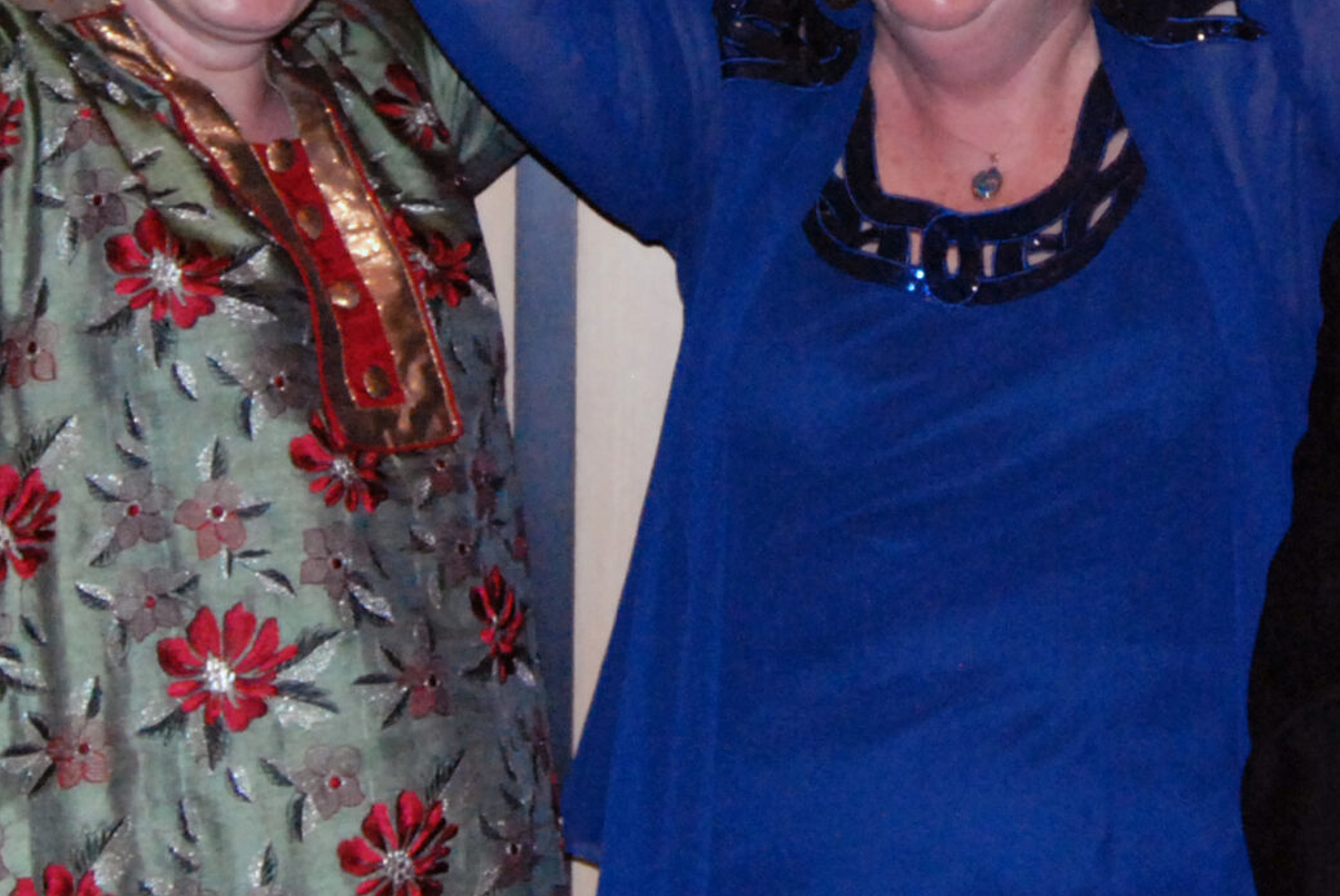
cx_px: 971
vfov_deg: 15.3
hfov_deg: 22.7
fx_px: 3316
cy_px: 209
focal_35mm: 89
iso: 1600
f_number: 5.6
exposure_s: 1/60
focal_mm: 24
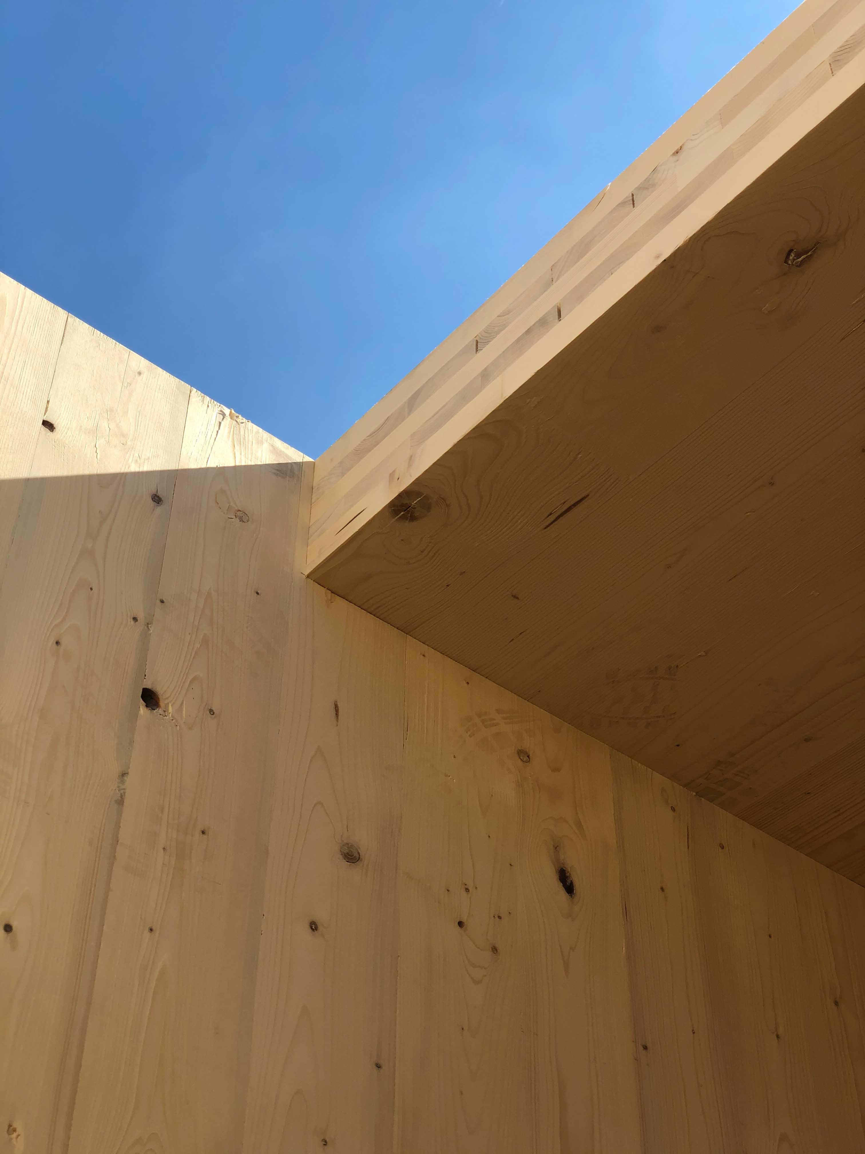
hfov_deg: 28.0
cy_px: 577
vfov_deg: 36.8
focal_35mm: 52
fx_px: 1733
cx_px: 432
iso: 16
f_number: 2.4
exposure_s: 1/640
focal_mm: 6
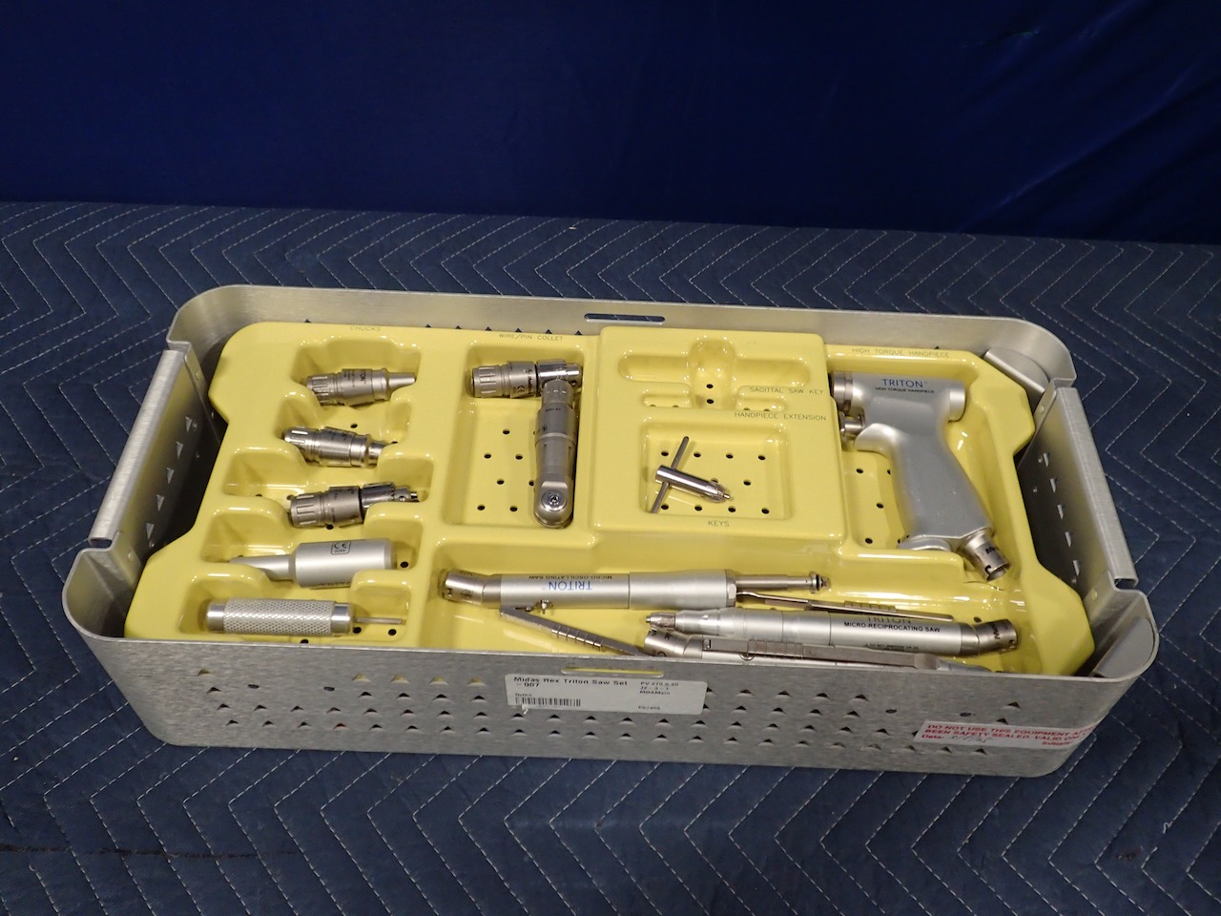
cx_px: 610
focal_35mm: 30
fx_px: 1058
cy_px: 458
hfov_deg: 60.0
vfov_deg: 46.8
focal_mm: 5.5
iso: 320
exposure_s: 1/30
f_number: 2.3
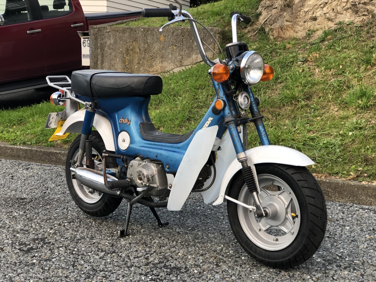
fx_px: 619
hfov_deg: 33.8
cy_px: 141
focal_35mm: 57
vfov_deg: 25.7
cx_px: 188
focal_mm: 6.6
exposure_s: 1/30
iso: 32
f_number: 2.8
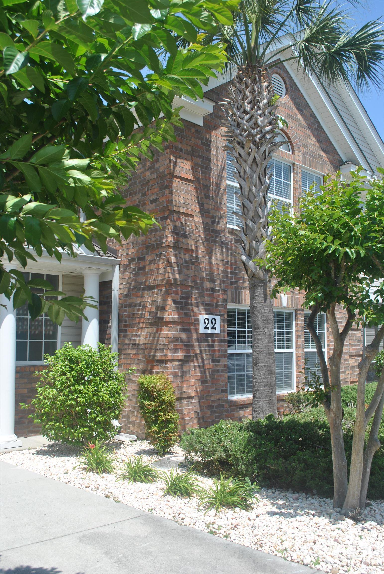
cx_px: 192
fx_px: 527
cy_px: 287
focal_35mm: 33
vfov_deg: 57.2
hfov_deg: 40.1
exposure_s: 1/200
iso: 100
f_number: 7.1
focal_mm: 22
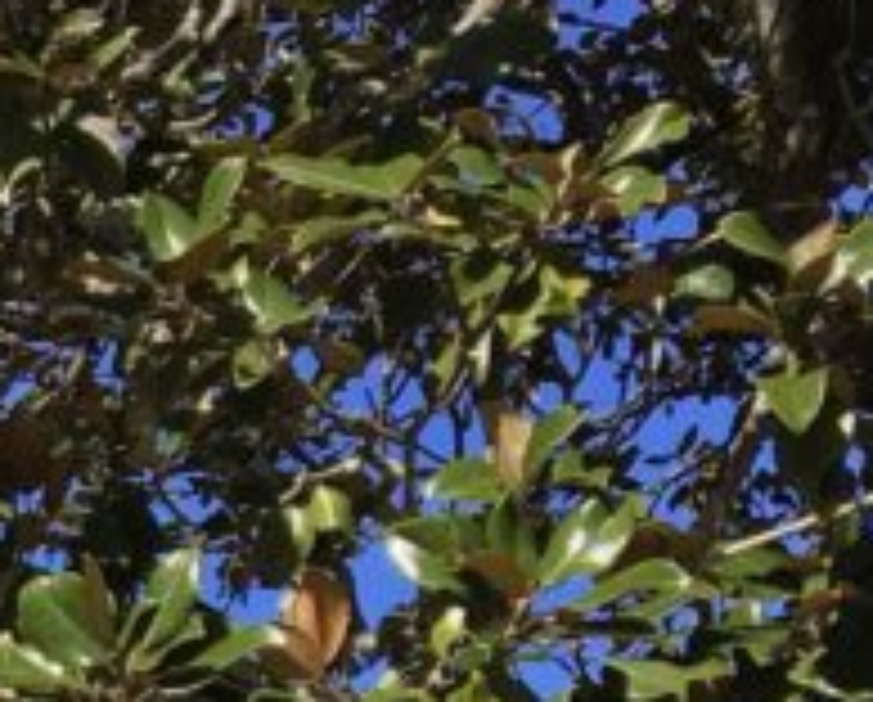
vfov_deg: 8.6
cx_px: -1476
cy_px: 1604
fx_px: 4298
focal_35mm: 166
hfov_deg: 9.7
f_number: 2.2
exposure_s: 1/1479
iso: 25
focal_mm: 4.15
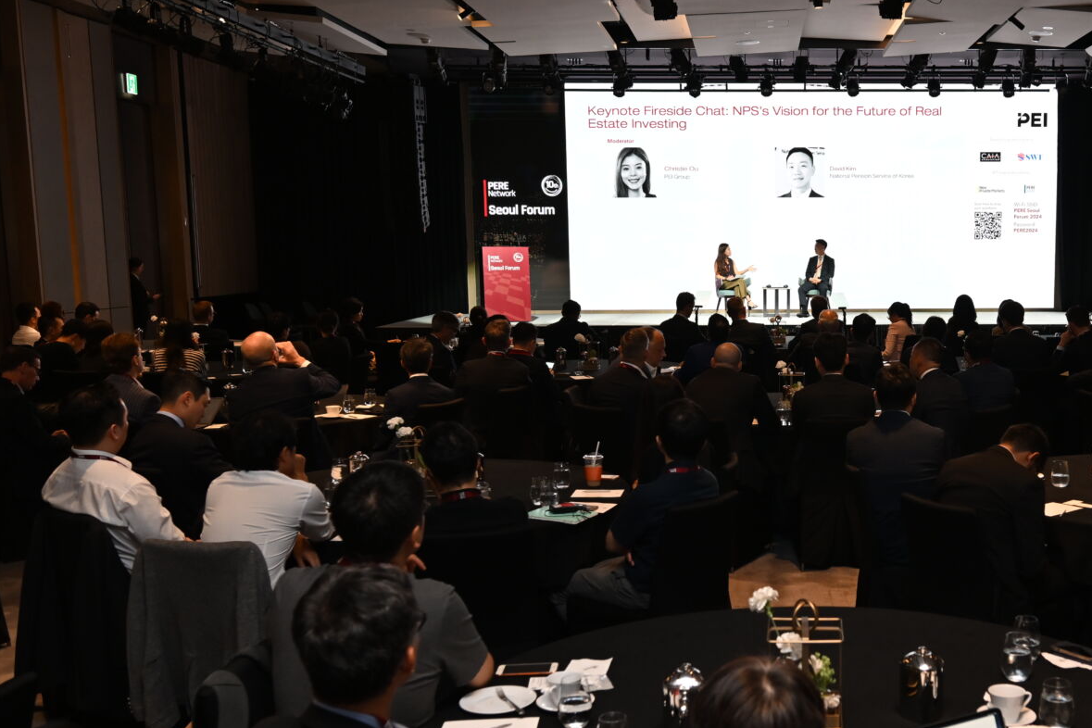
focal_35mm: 40
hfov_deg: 47.0
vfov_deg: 33.5
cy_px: 423
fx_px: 1209
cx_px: 805
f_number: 4
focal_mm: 23.5
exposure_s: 1/125
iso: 500
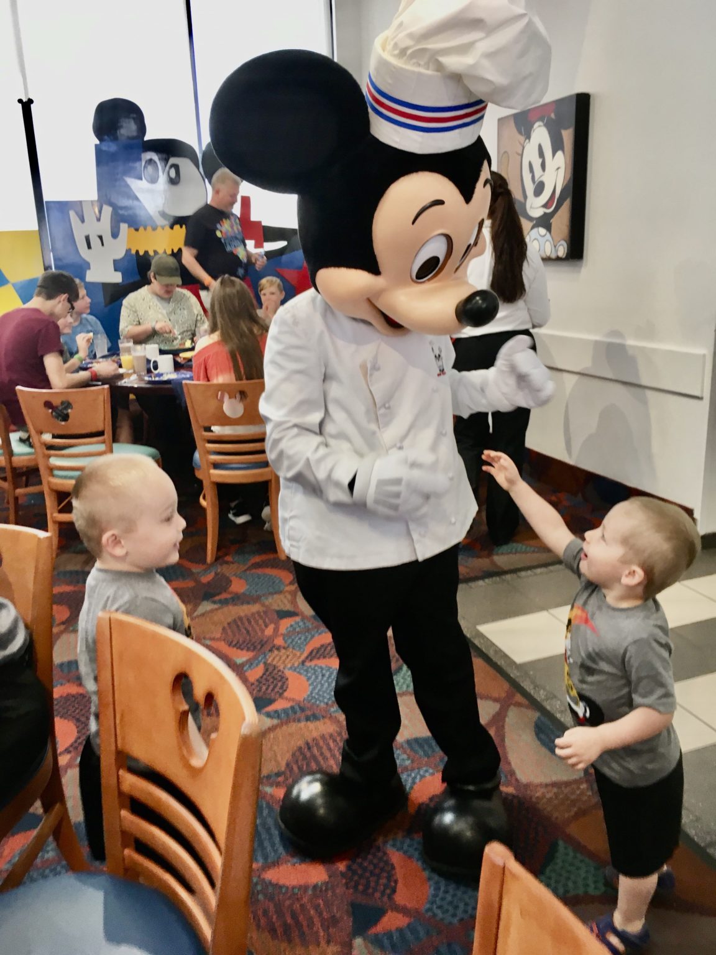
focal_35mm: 29
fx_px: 800
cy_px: 478
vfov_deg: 61.7
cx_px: 358
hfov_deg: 48.2
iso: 80
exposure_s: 1/30
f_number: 2.2
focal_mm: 4.15
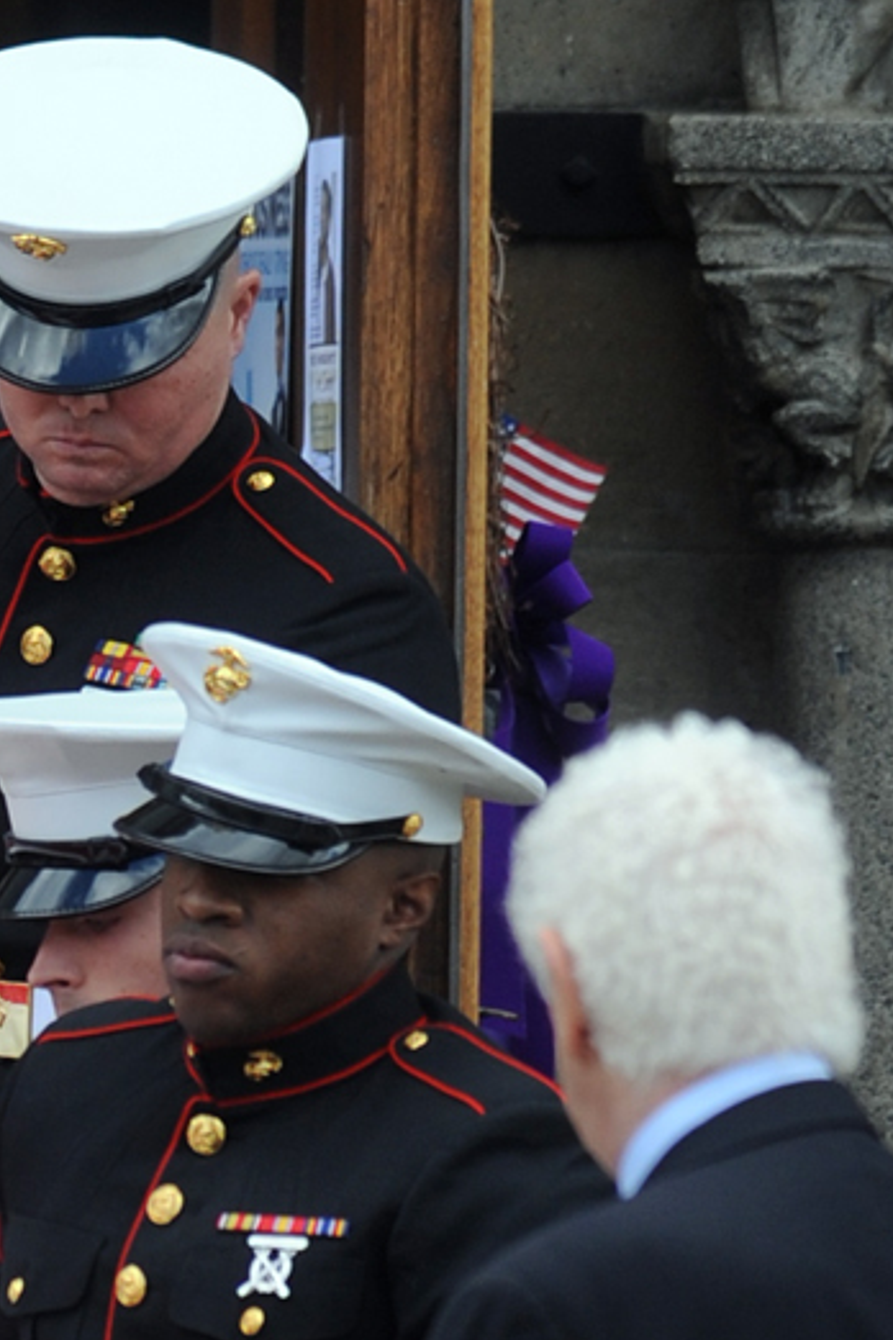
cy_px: 932
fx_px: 42786
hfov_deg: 1.2
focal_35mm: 1150
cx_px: -798
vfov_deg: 1.8
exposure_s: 1/1000
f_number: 4.5
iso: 400
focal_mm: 300
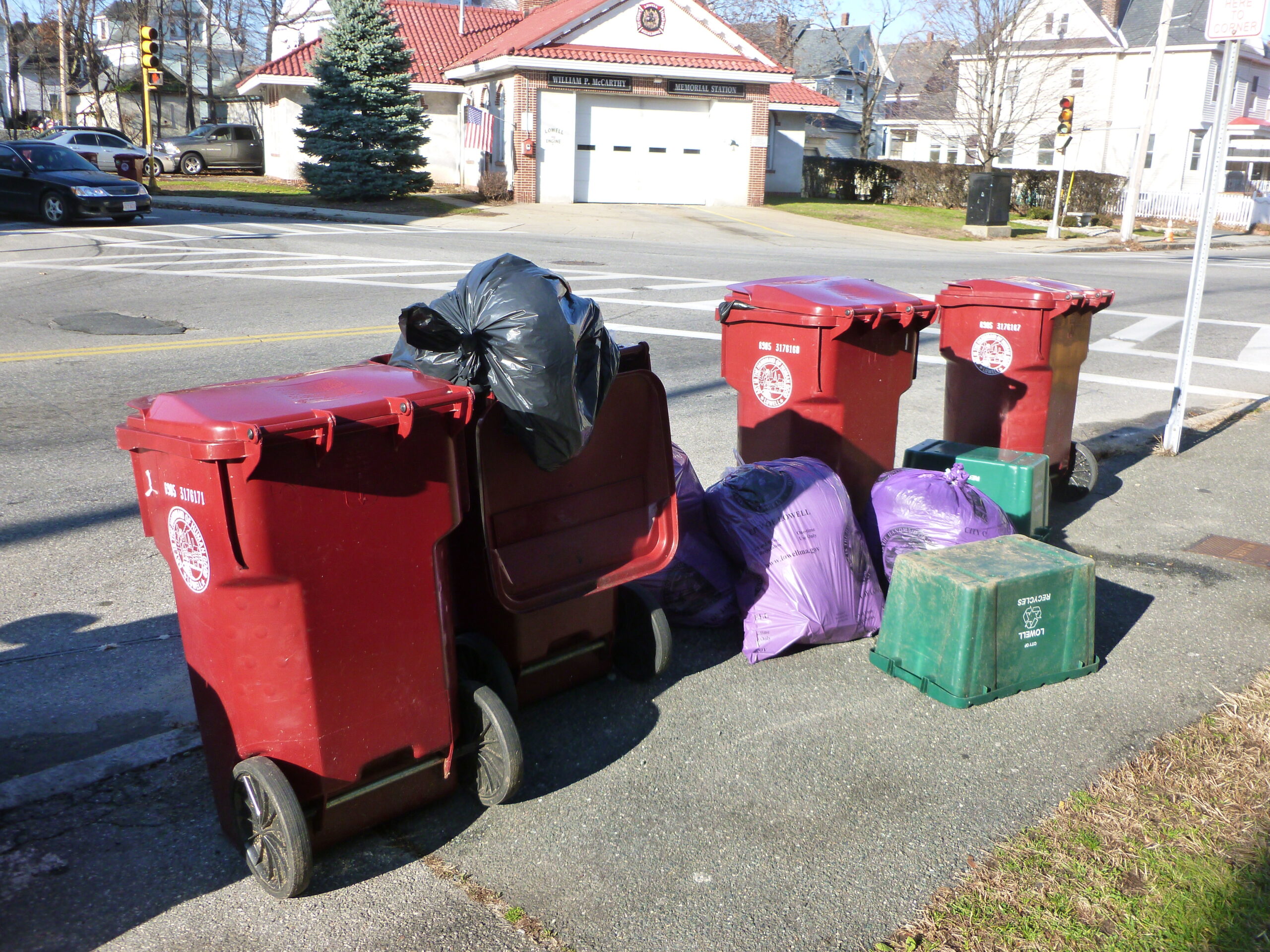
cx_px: 635
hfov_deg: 60.0
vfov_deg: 46.8
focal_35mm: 30
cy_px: 476
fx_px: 1101
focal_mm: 5.4
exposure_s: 1/400
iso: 160
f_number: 3.4
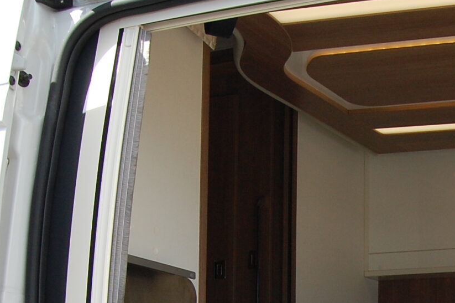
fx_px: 1061
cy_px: 464
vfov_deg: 15.0
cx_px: 452
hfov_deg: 23.2
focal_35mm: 84
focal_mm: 18
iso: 400
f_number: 10
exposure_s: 1/250
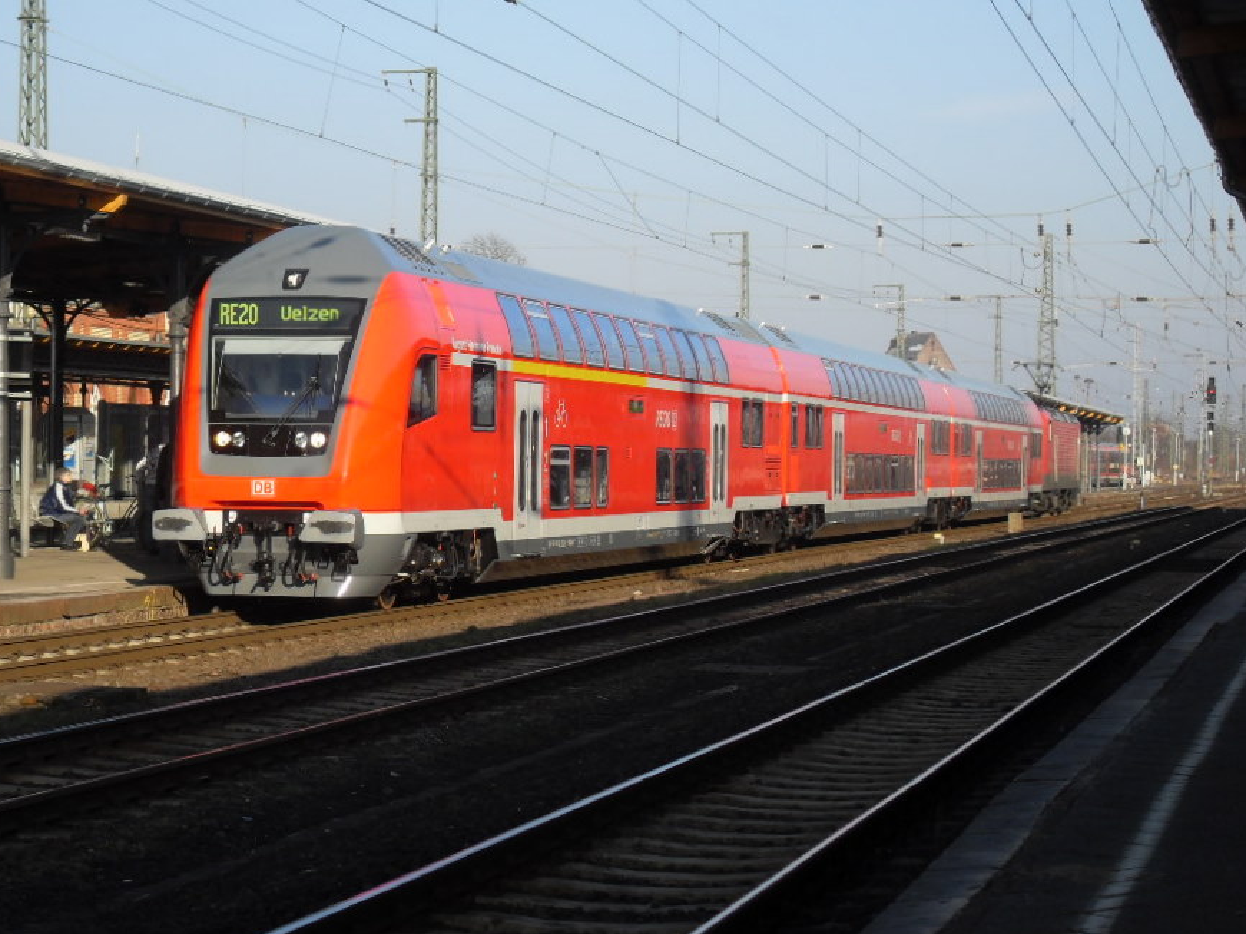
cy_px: 424
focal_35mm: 93
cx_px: 551
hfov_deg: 21.1
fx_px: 3347
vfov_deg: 15.9
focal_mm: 13.5
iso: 80
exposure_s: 1/350
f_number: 4.4
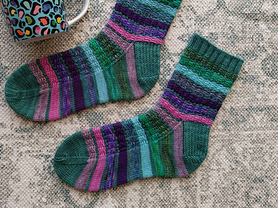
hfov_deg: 49.8
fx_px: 297
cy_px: 77
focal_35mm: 37
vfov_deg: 38.4
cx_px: 107
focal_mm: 4.7
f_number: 1.8
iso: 200
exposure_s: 1/100
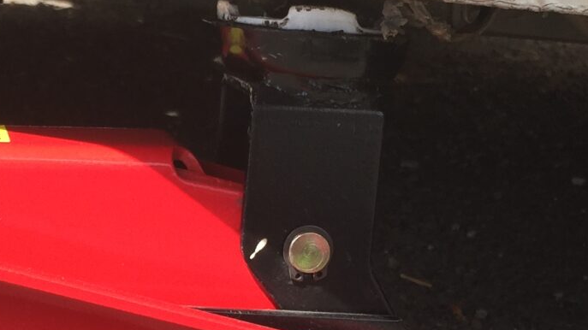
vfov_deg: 13.0
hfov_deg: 23.0
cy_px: 294
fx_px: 1434
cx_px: 172
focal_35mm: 92
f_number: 2.2
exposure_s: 1/549
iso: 32
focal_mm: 4.15
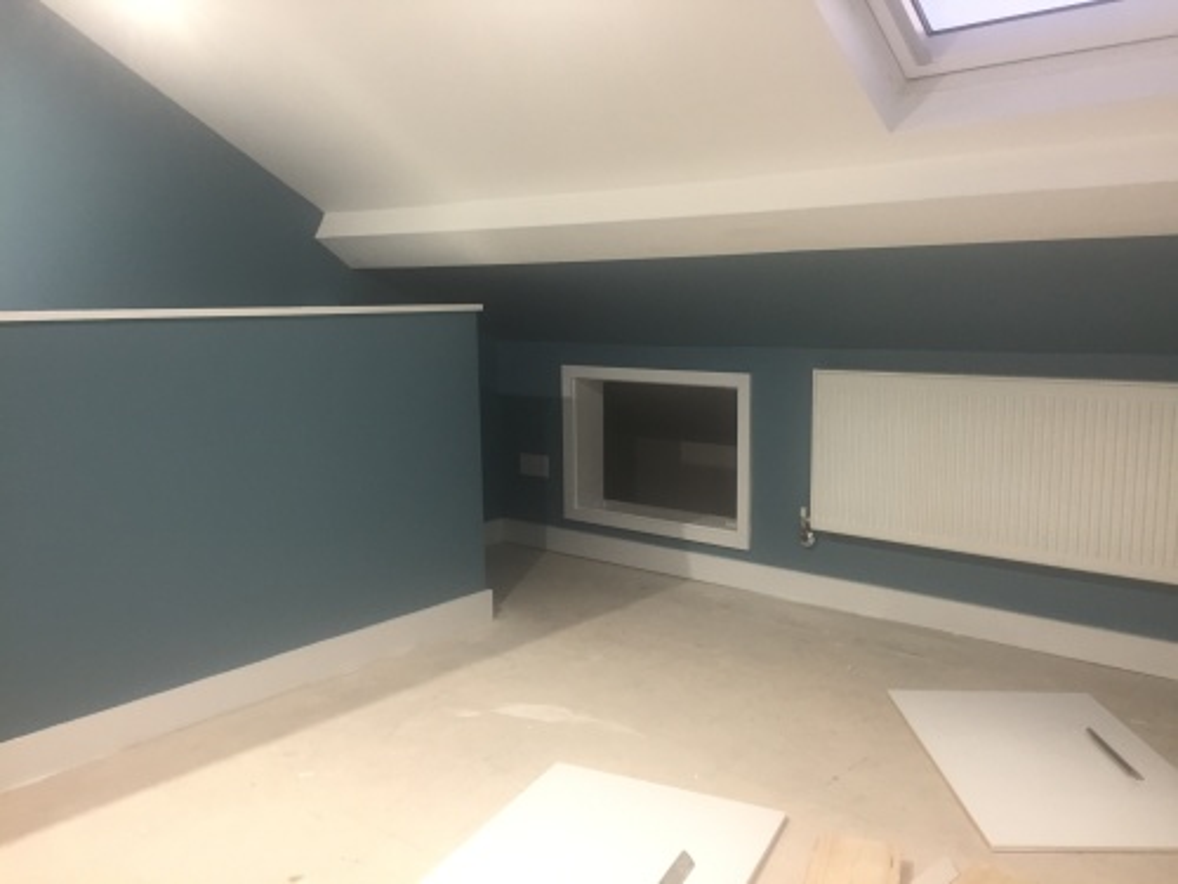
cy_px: 442
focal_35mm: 29
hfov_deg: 61.7
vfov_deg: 48.2
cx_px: 589
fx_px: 987
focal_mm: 4.15
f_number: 2.2
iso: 125
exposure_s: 1/33
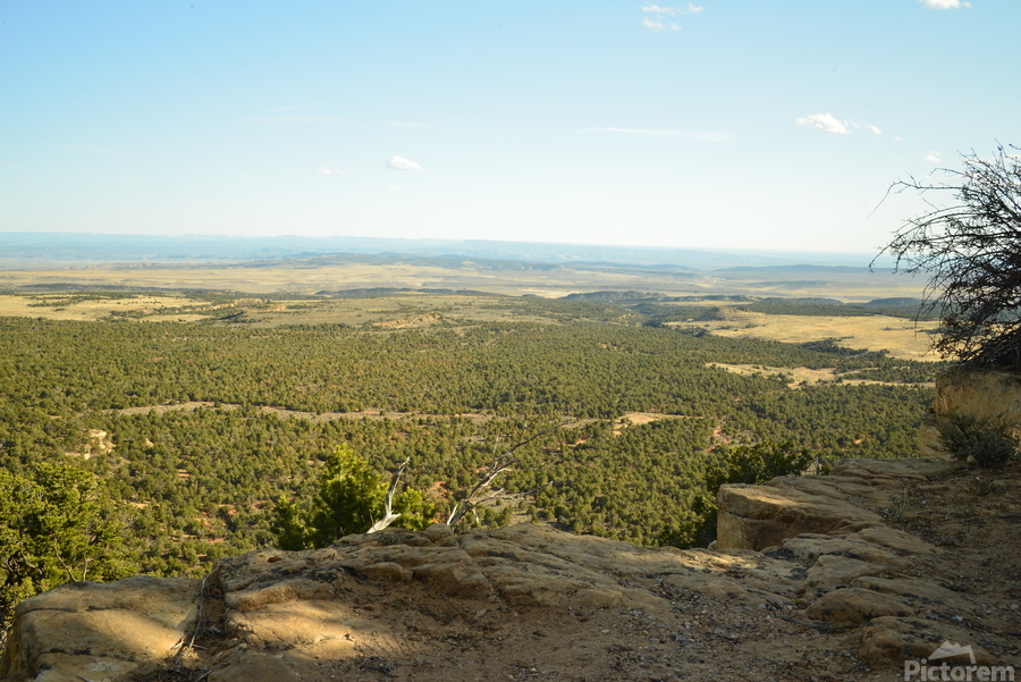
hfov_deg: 55.8
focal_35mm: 34
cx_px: 510
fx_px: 965
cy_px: 341
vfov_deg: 38.9
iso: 125
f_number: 20
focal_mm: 34
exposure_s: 1/5
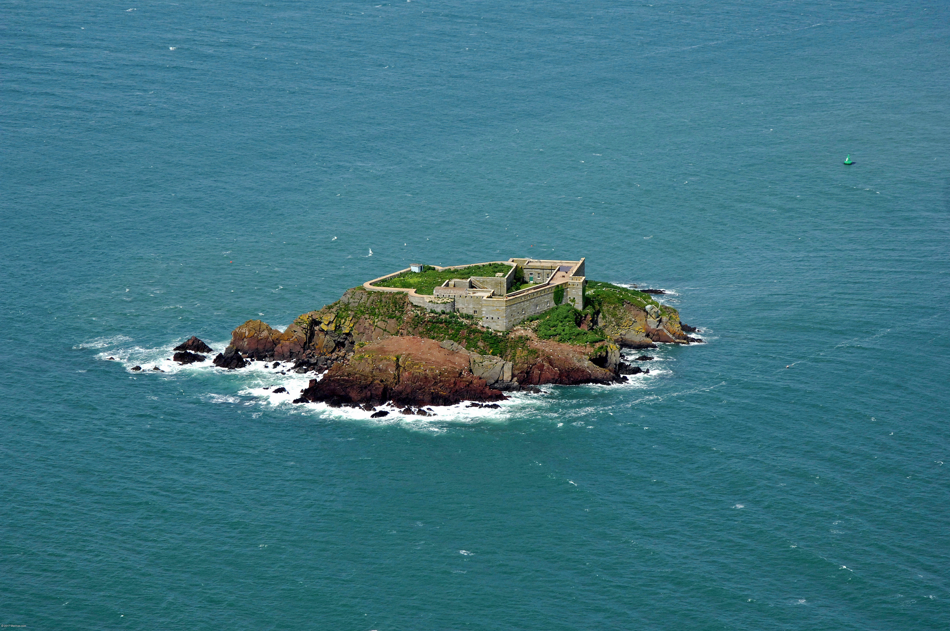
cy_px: 316
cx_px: 475
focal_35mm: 112
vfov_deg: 12.1
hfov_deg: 18.2
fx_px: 2965
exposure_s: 1/1000
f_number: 8
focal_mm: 75
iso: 400
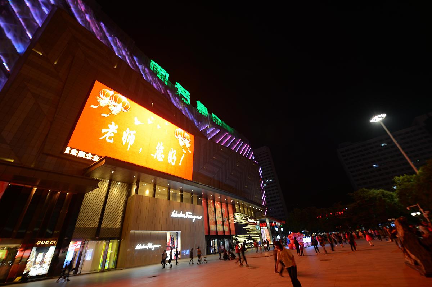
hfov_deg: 104.3
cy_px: 144
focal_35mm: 14
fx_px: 168
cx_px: 216
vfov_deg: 81.2
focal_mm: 14
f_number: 2.8
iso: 100
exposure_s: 1/10
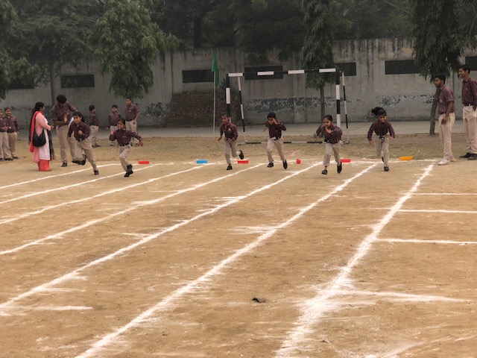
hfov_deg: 33.8
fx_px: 785
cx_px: 238
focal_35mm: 57
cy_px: 179
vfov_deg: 25.7
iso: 20
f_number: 2.8
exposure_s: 1/461
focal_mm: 6.6
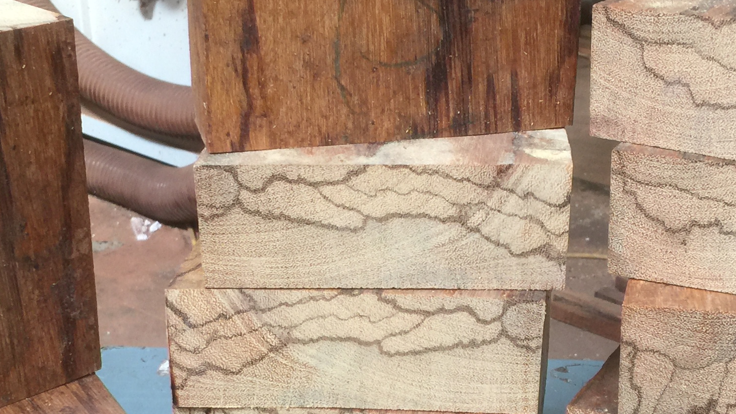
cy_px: 306
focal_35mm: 69
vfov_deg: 17.4
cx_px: 413
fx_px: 1347
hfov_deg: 30.5
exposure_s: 1/15
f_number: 2.2
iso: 40
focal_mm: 4.15
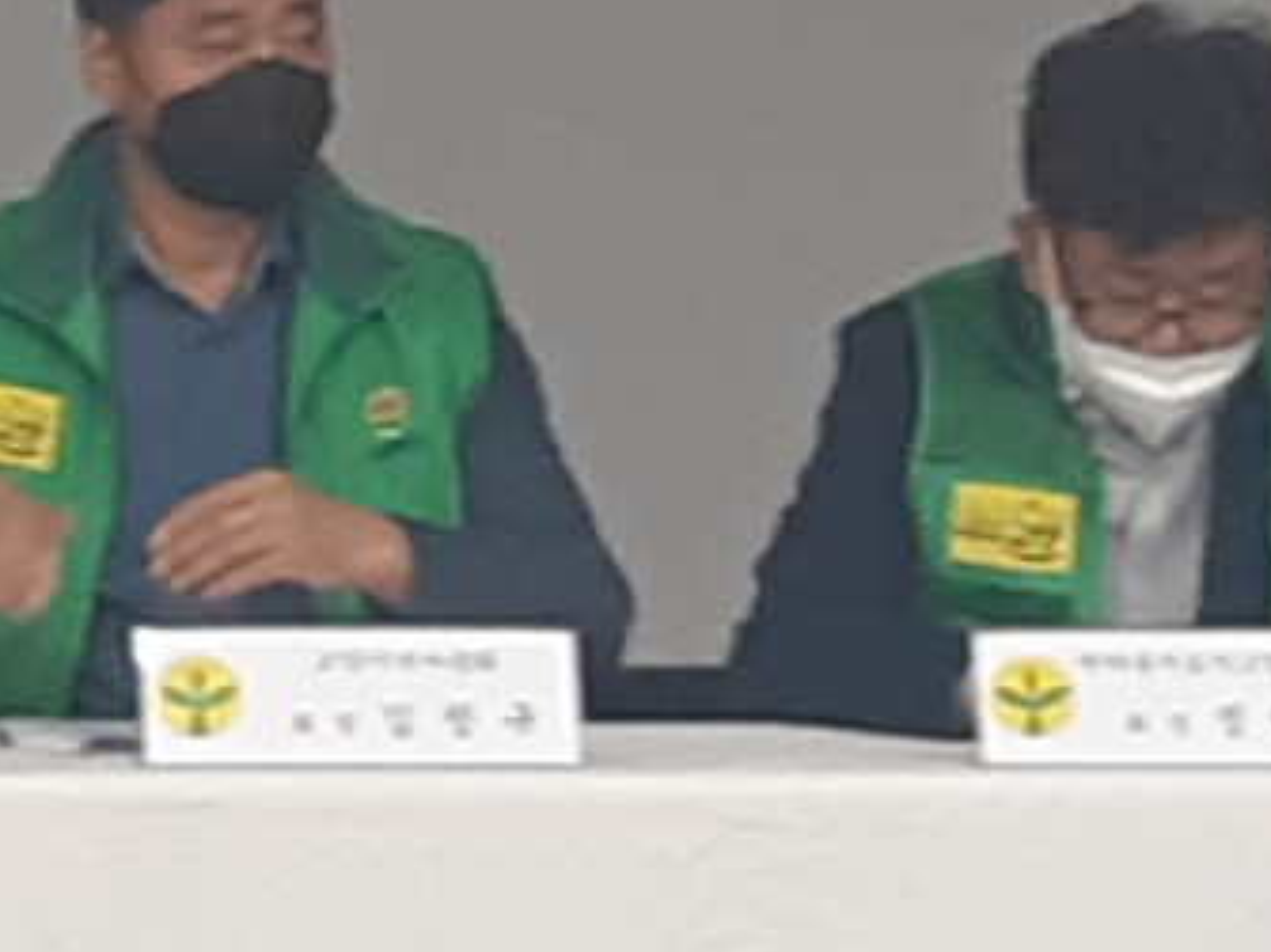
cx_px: 550
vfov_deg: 15.7
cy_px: -212
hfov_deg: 21.8
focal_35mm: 90
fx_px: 3303
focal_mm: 3.93
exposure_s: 1/50
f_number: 1.7
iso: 80
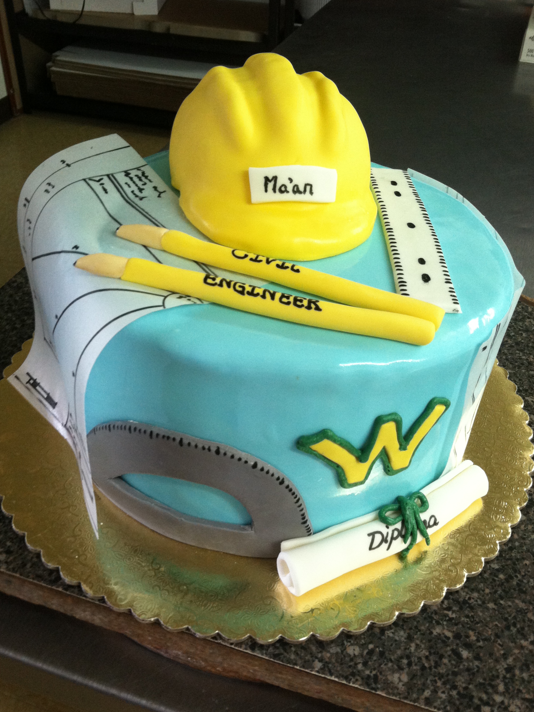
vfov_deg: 51.4
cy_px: 356
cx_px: 264
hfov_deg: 39.7
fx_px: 740
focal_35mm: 36
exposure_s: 1/15
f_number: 2.8
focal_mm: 3.85
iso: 160
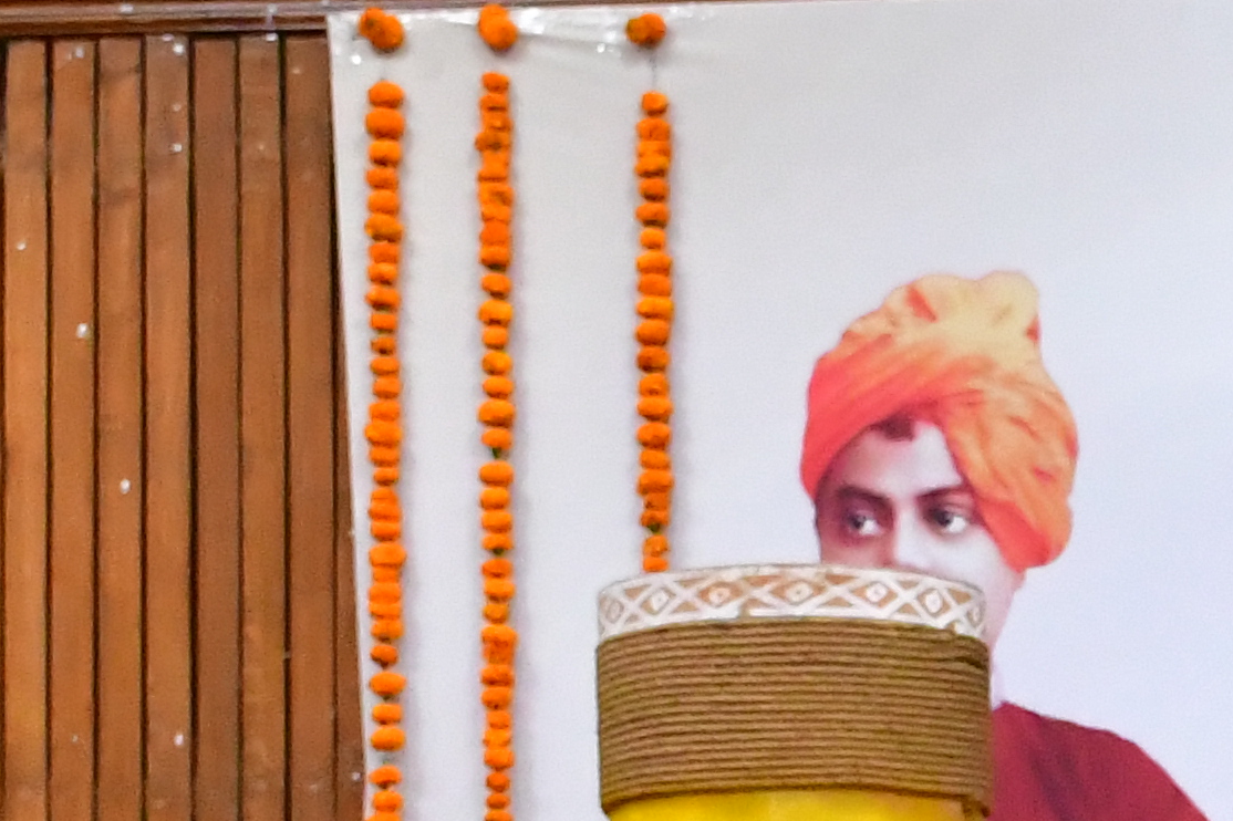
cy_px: 1531
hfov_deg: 8.9
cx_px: 2042
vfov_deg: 6.0
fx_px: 7704
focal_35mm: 225
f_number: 6.3
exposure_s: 1/125
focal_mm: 30
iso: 5000
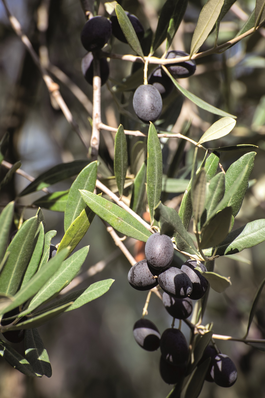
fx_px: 2760
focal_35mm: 250
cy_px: 199
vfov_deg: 8.2
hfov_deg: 5.5
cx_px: 132
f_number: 11
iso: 400
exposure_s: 1/250
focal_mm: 250
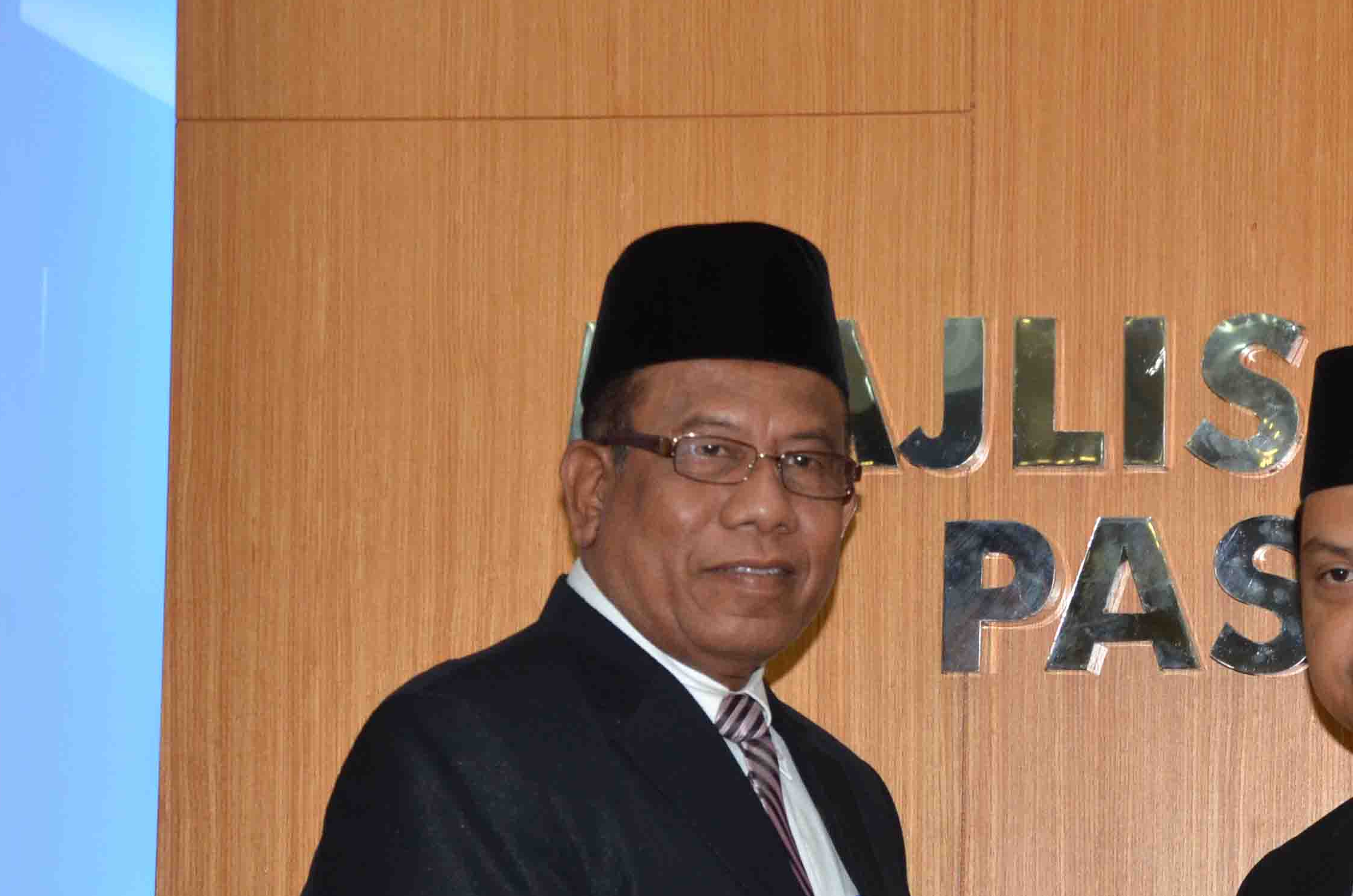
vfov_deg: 10.4
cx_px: 1123
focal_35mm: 131
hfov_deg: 15.6
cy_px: 589
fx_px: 4913
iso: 800
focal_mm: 40
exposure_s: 1/60
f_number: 4.5
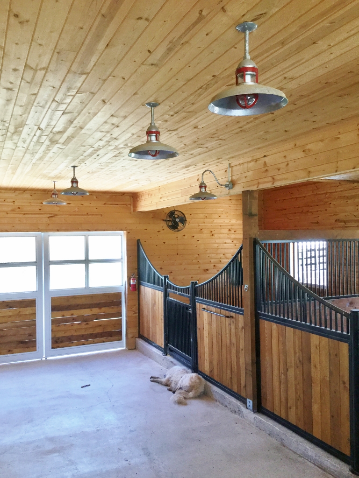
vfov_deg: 58.4
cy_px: 239
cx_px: 180
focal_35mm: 31
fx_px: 429
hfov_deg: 45.4
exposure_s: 1/30
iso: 32
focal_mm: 3.3
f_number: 2.4
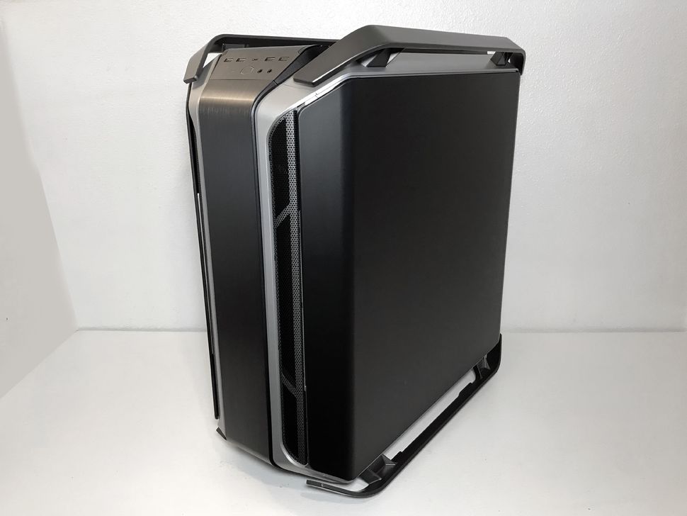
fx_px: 556
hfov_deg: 63.4
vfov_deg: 49.8
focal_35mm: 28
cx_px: 344
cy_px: 258
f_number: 1.8
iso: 40
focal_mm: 3.99
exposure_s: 1/15
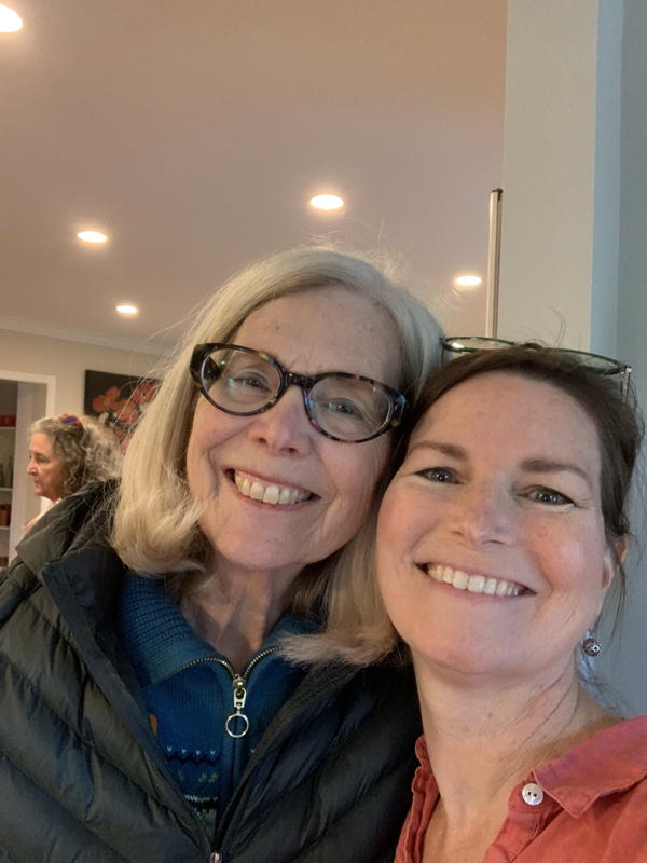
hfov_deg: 44.2
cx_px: 324
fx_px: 797
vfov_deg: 56.8
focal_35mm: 32
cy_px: 432
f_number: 2.2
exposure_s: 1/30
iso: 250
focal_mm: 2.87
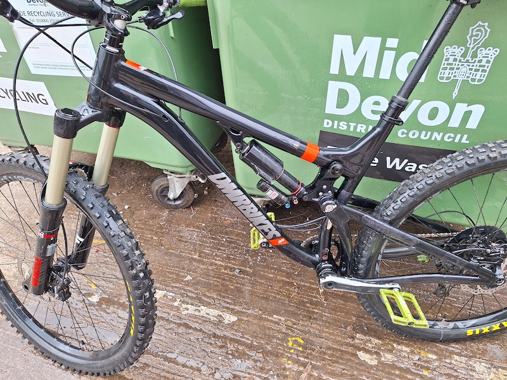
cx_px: 254
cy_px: 190
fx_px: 337
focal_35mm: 23
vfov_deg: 58.9
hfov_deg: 73.9
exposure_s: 1/231
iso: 40
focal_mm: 5.54
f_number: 1.8
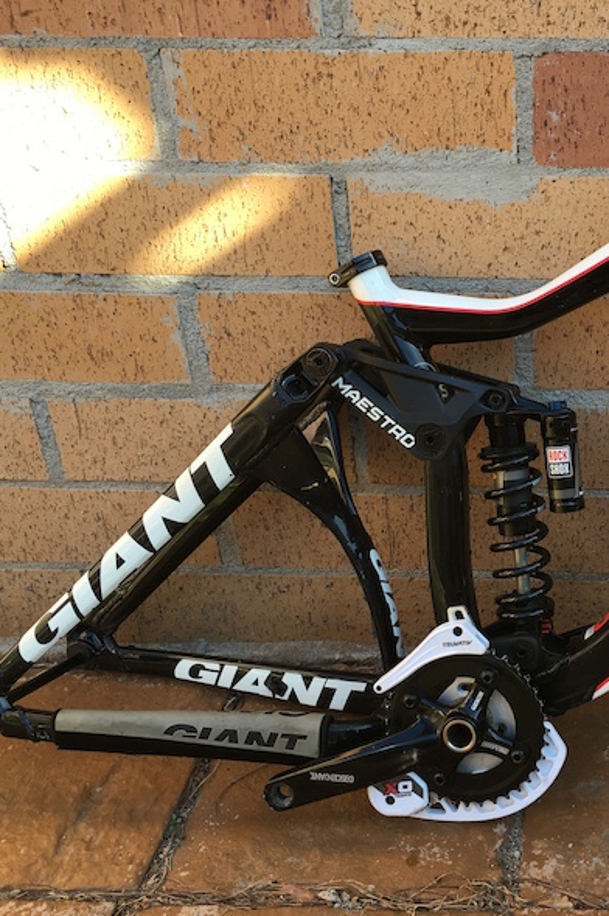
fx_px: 1042
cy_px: 465
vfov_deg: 47.4
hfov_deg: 31.0
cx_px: 556
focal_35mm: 41
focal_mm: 4.15
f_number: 2.2
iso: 25
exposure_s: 1/120
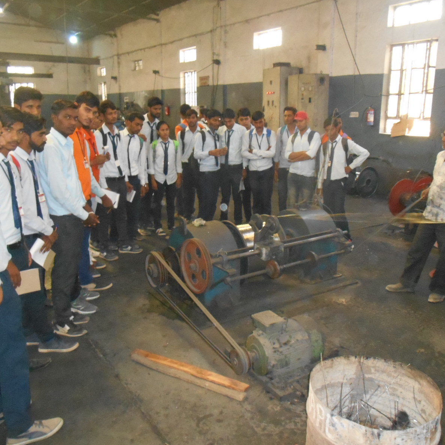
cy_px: 224
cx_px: 246
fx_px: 451
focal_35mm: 31
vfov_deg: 52.5
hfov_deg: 52.4
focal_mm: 4.7
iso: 900
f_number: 3.4
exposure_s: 1/25
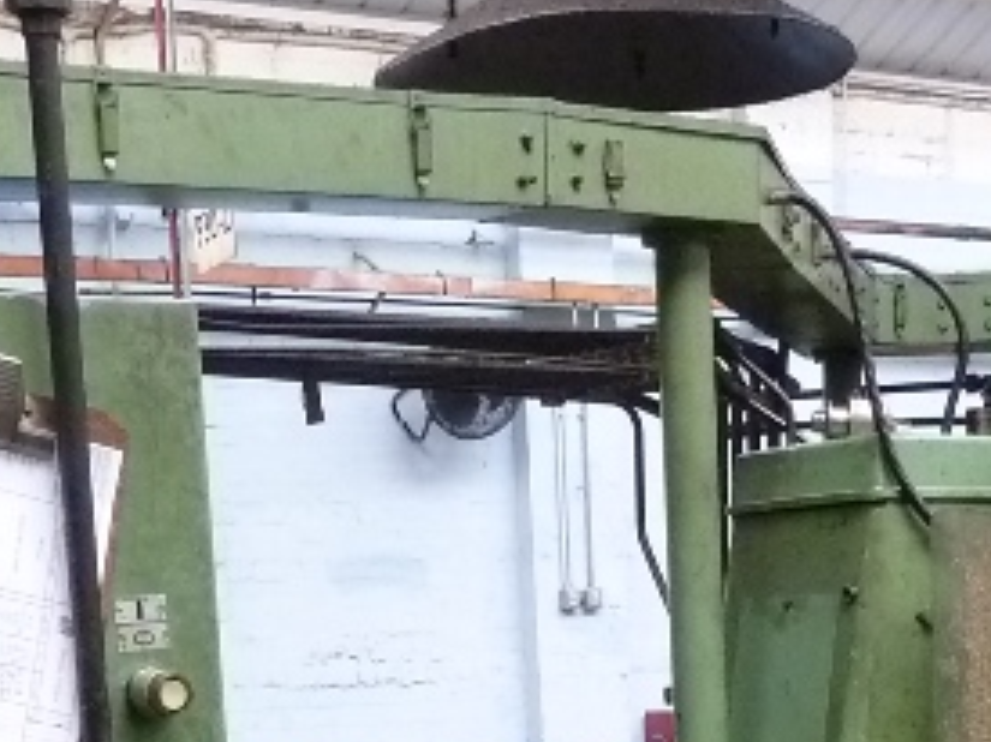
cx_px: 753
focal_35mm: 93
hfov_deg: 20.9
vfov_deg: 14.5
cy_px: 1192
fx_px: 2661
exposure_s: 1/25
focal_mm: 4.1
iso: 400
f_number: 3.3
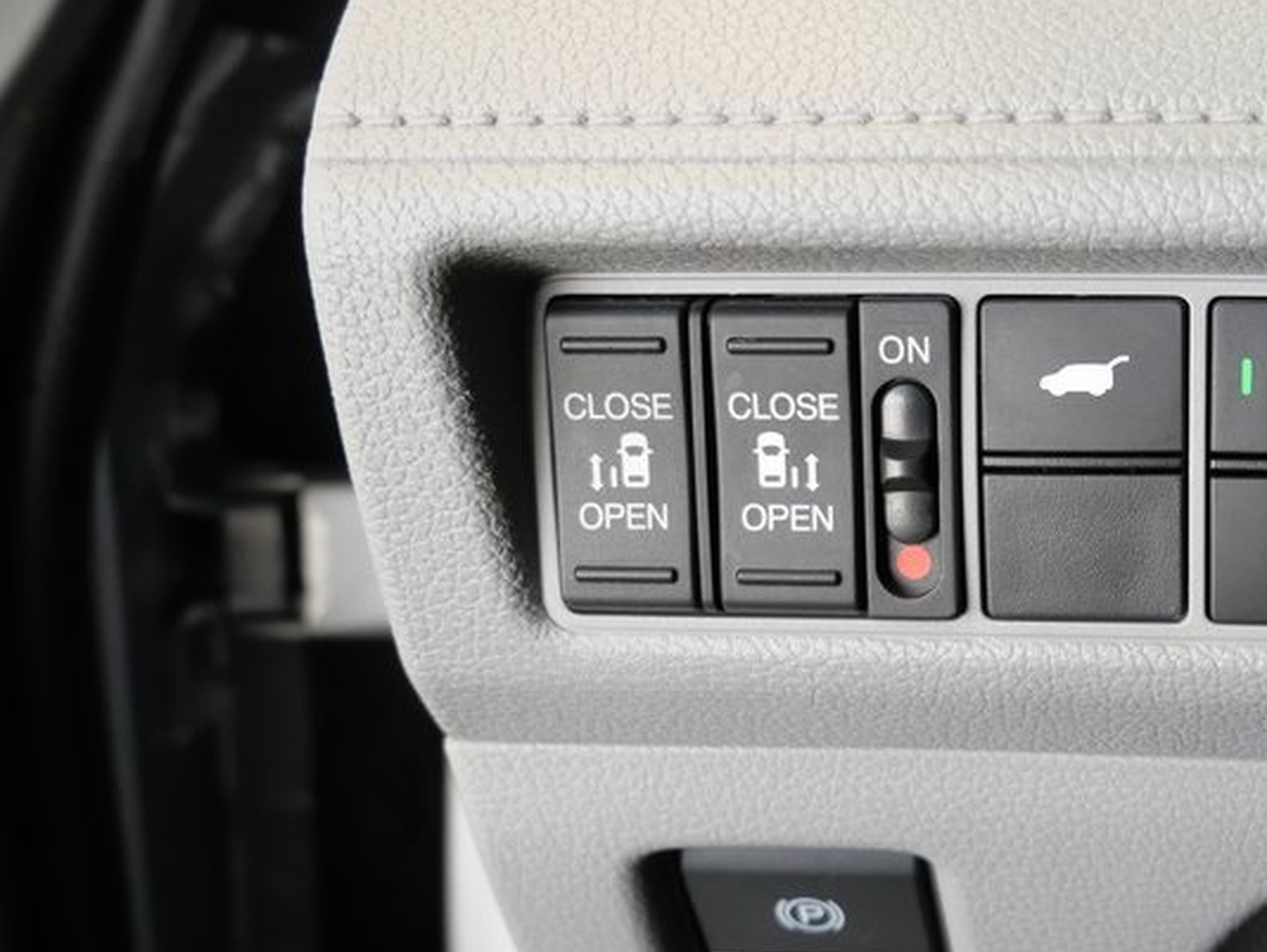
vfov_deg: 31.5
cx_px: 1163
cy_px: 465
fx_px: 1684
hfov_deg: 38.2
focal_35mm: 46
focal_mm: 12
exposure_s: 1/60
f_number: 3.5
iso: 1000
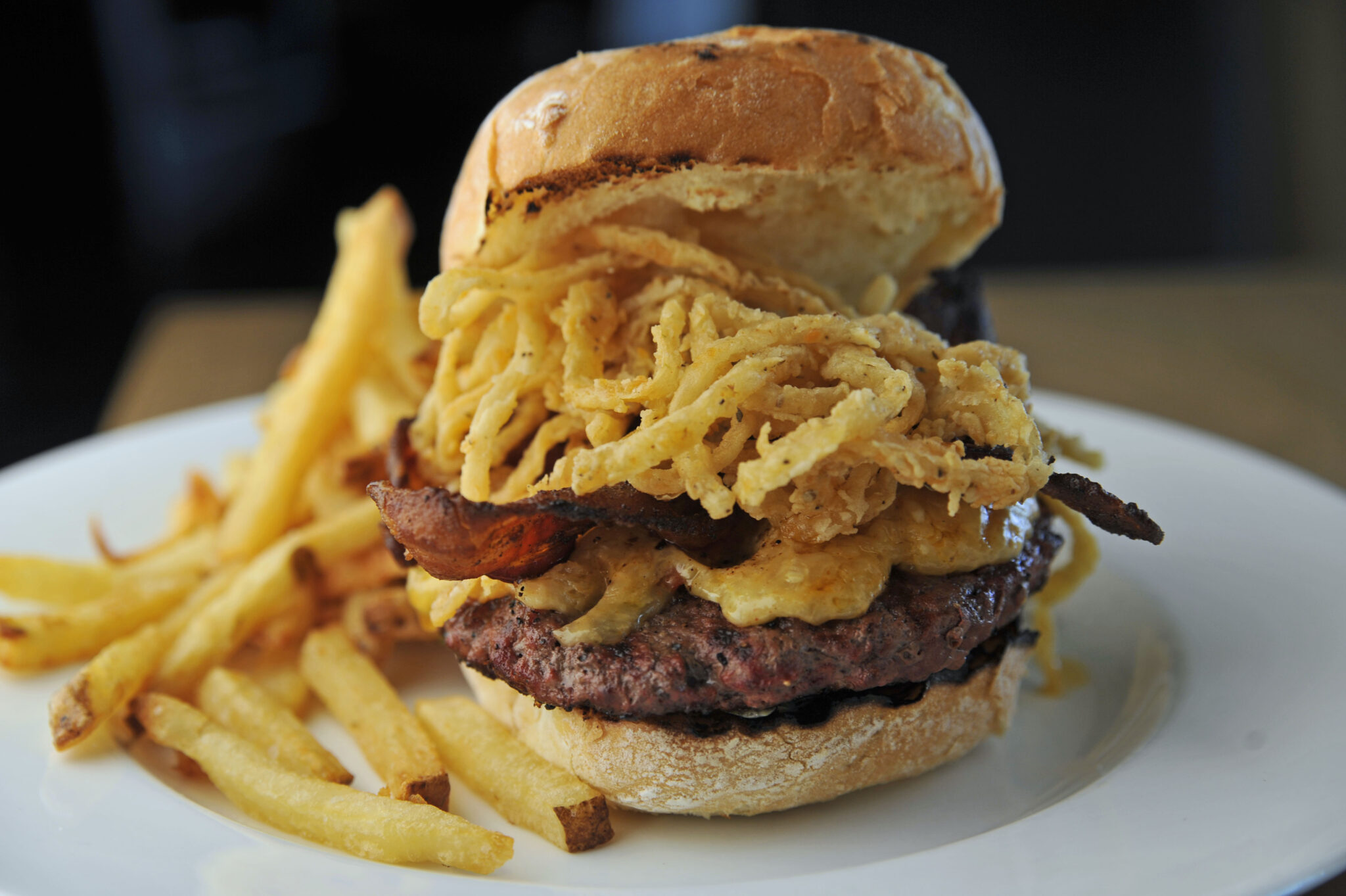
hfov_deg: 29.7
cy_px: 448
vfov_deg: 20.0
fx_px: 2541
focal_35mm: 68
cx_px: 673
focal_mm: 68
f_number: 4.5
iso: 250
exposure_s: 1/60
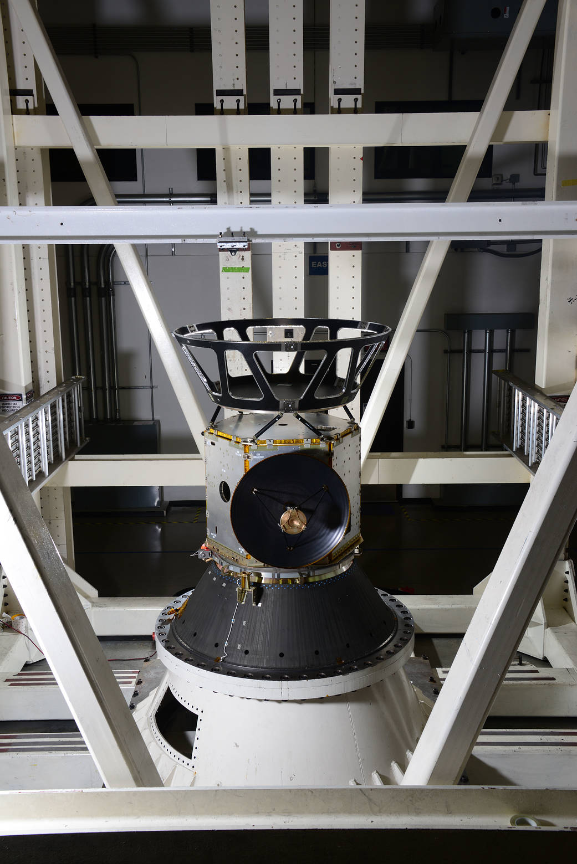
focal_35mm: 38
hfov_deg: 35.1
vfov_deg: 50.7
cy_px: 432
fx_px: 913
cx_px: 288
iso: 200
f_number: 11
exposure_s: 1/100
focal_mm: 38
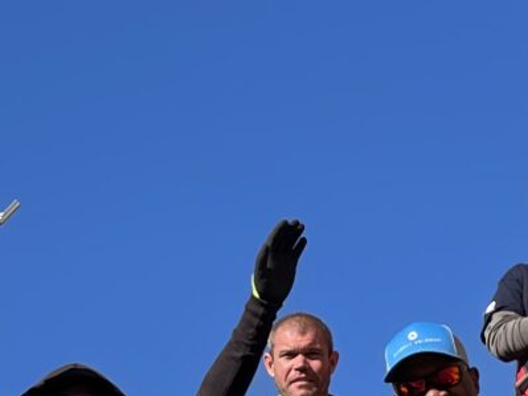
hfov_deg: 15.3
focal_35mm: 129
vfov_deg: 11.4
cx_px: 251
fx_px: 1967
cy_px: 391
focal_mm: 4.2
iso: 32
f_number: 1.6
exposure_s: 1/2132
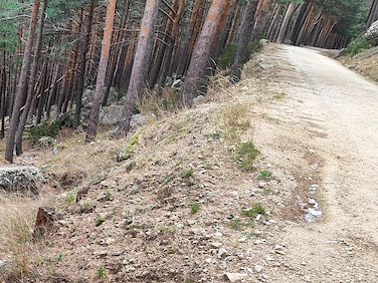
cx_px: 41
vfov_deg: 27.3
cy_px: 265
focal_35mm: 51
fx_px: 557
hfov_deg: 35.4
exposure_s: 1/100
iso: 91
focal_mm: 5.89
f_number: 1.89
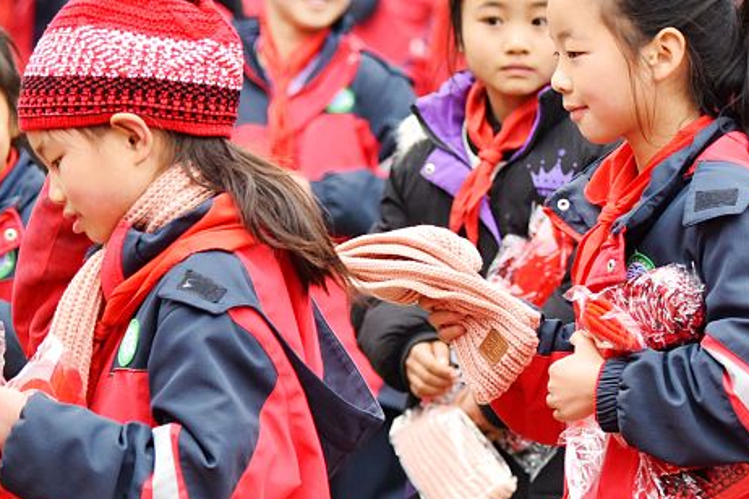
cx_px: 188
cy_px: 389
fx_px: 7573
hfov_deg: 5.7
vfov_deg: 3.8
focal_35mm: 364
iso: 1000
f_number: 5.6
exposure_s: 1/160
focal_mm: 140
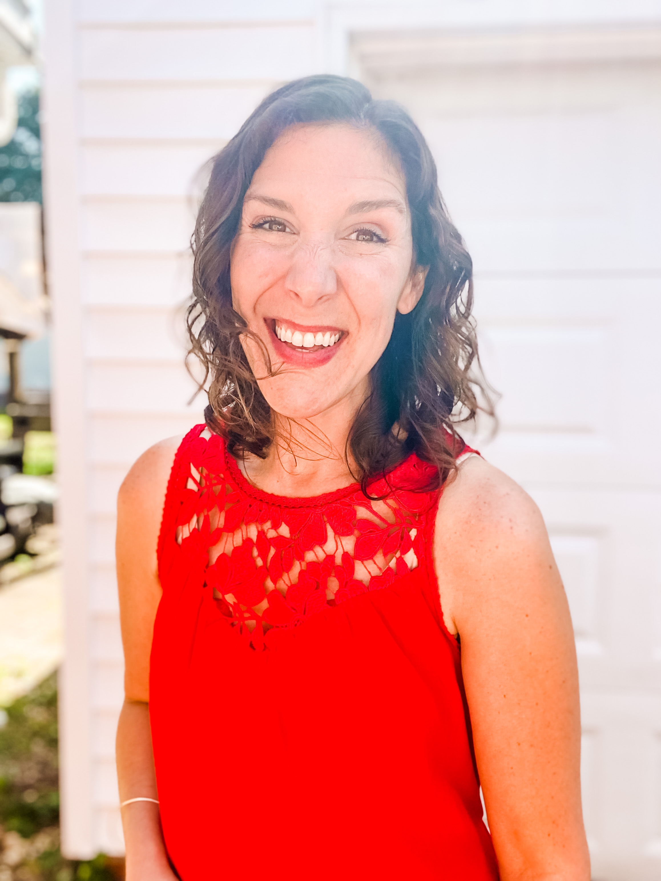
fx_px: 764
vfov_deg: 60.0
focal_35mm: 30
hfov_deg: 46.8
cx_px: 330
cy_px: 440
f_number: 2.2
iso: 25
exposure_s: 1/200
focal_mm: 2.71
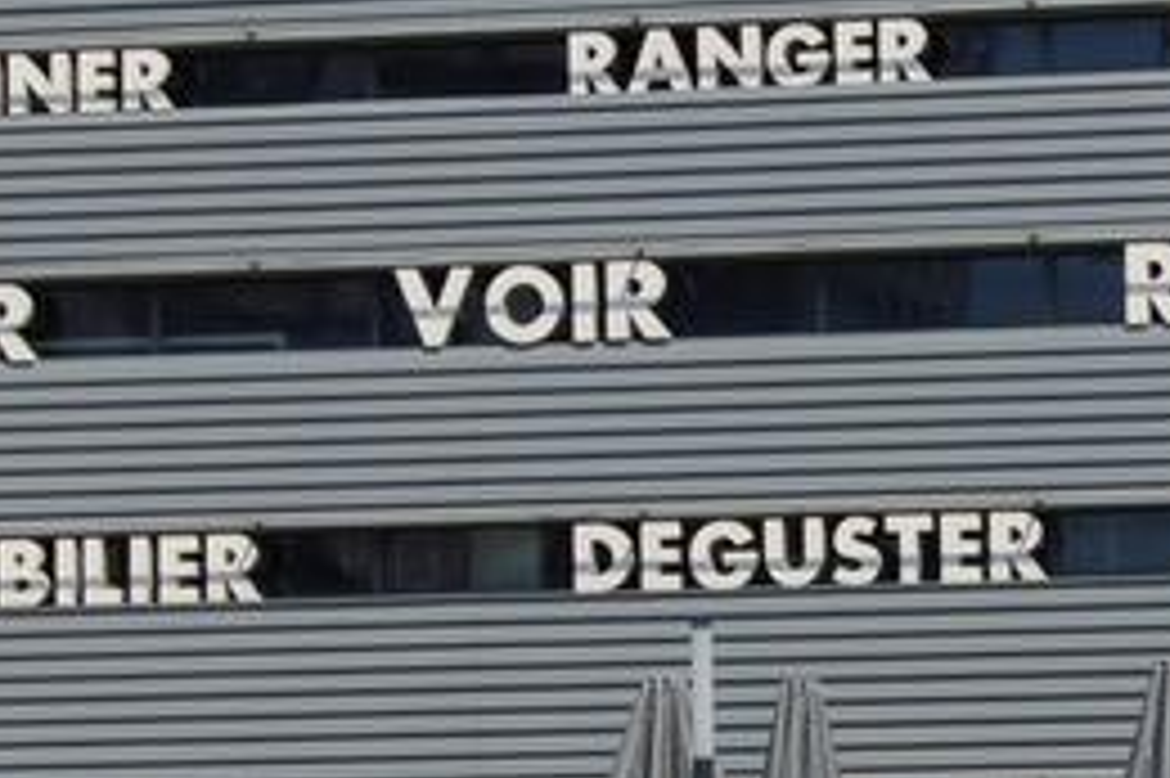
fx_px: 7870
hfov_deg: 8.5
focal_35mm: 242
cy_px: 409
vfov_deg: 5.7
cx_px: 986
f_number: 13
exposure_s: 1/200
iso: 100
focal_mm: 35
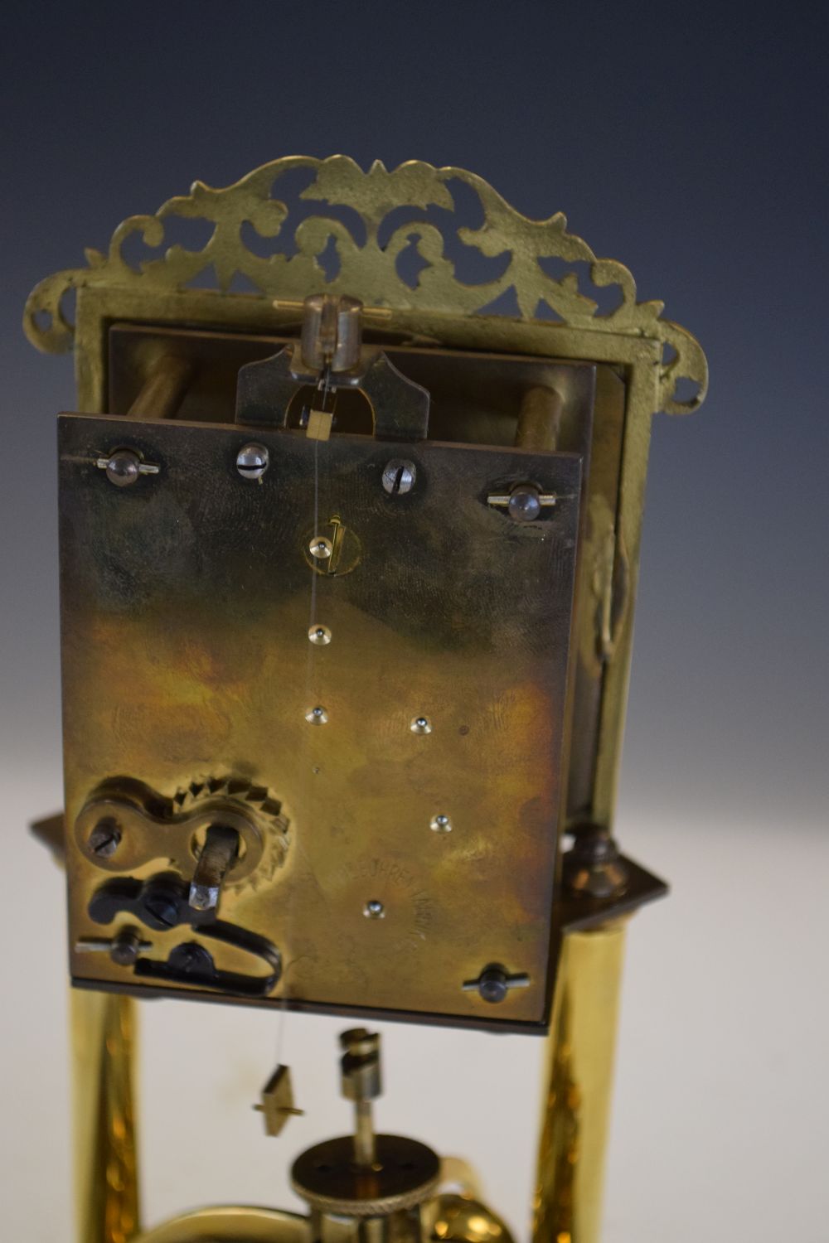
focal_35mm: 82
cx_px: 414
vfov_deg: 24.6
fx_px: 2849
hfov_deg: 16.6
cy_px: 622
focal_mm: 55
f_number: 5.6
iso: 1600
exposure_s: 1/125
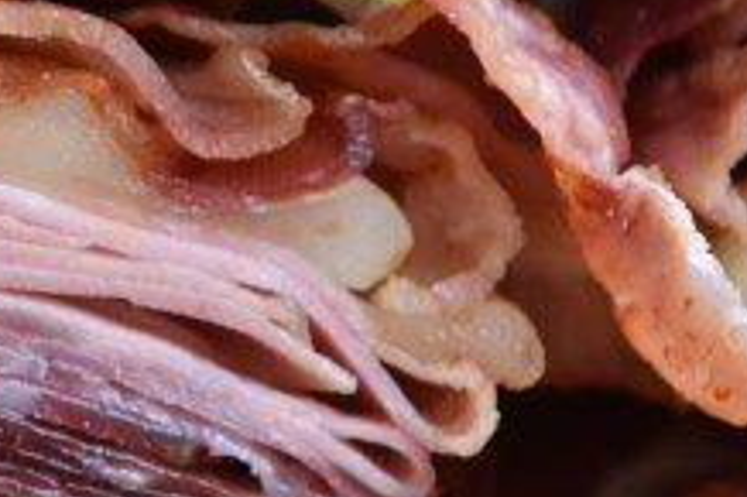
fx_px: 19967
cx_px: -332
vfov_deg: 1.4
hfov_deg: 2.1
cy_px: 173
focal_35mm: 963
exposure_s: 1/125
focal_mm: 200
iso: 720
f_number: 5.6
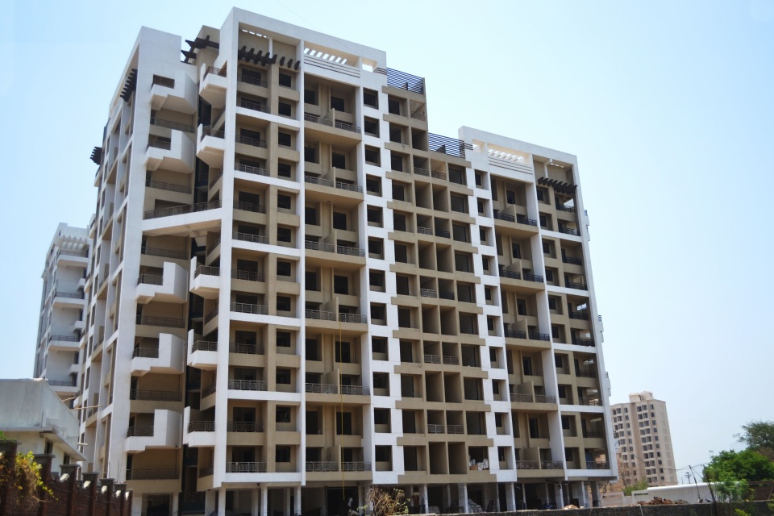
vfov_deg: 40.0
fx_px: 709
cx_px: 387
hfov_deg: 57.2
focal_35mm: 33
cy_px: 258
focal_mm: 22
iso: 100
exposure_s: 1/800
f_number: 3.8
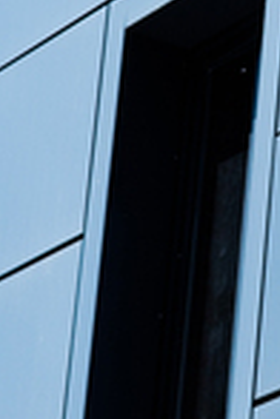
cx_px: 569
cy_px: -211
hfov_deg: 4.5
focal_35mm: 301
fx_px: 3511
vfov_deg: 6.7
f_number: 3.5
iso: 200
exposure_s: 1/2500
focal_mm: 50
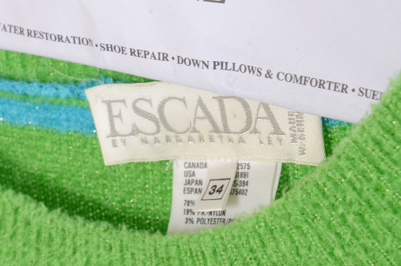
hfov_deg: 10.6
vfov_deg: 7.1
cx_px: 206
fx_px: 2153
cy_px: 115
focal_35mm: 194
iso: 100
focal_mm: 105
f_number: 13
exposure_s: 1/80
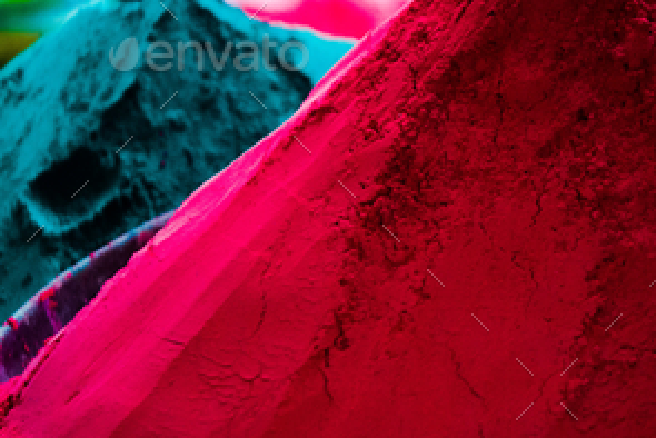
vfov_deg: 7.4
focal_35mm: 186
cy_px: 159
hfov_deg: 11.0
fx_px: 3391
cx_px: 536
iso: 3200
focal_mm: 62
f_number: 4.5
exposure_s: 1/500
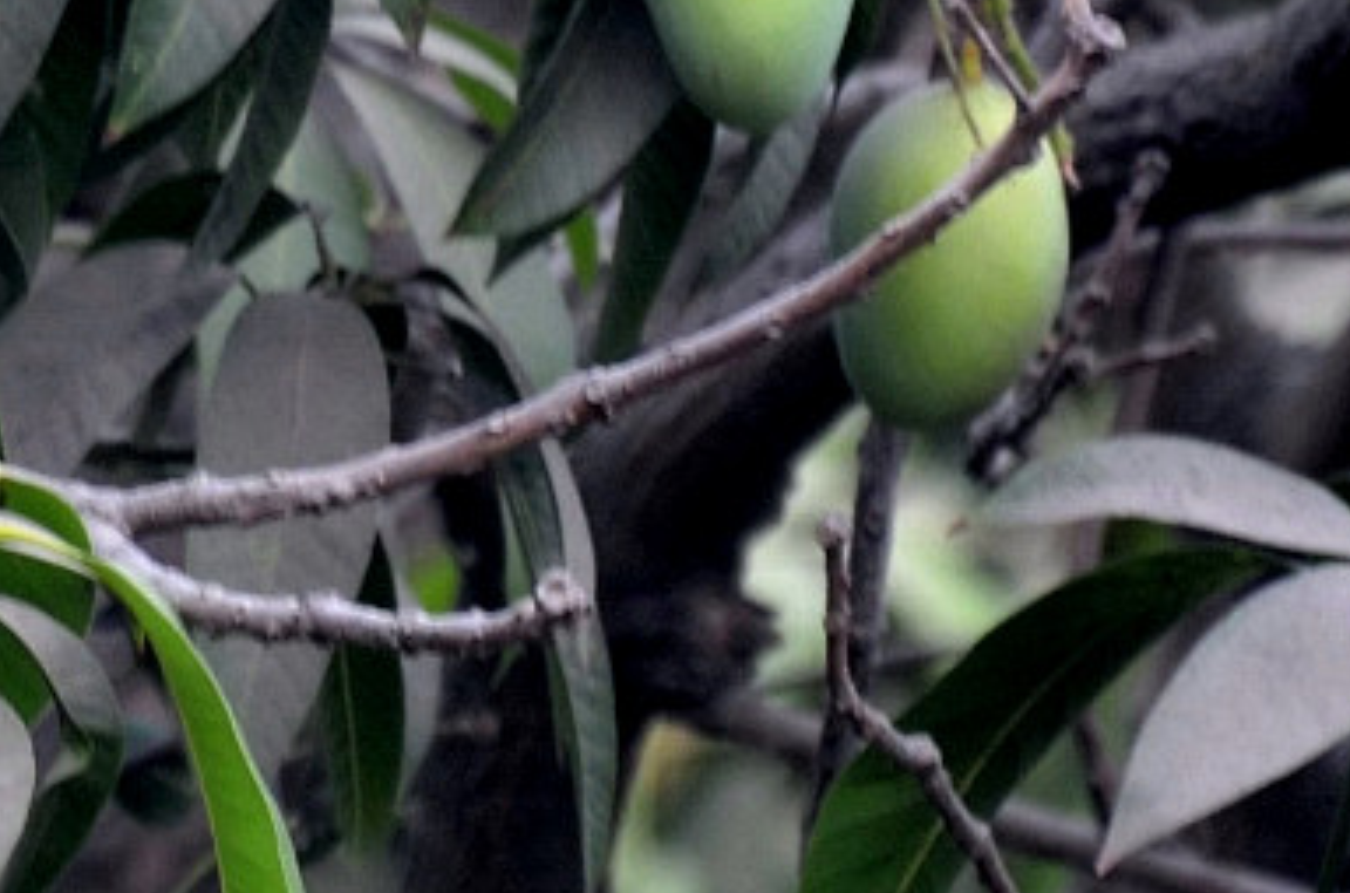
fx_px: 56111
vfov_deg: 0.9
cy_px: 336
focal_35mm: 1500
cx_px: -1213
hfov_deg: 1.4
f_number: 5.3
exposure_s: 1/60
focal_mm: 240
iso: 400
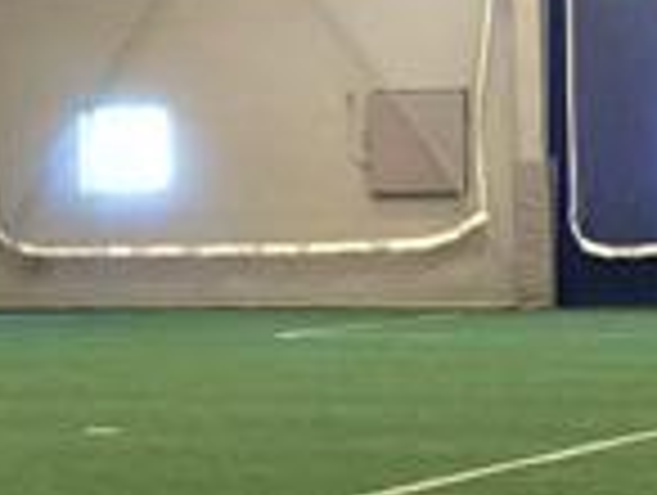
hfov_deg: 10.0
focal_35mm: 196
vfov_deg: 7.6
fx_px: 3726
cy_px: 526
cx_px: -50
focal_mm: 4
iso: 100
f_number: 1.8
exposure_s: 1/6
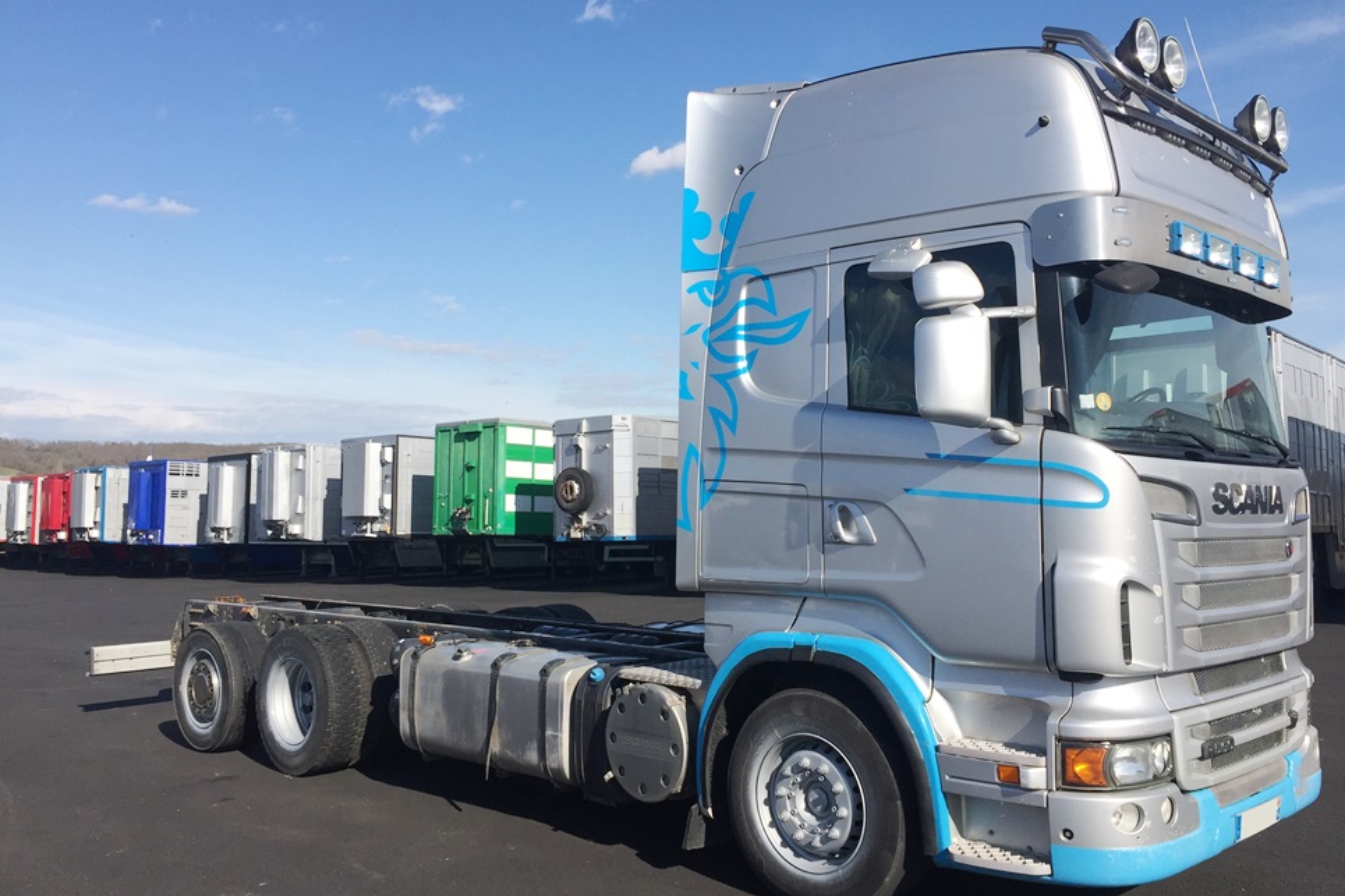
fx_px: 1195
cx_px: 704
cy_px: 446
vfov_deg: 41.1
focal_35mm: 32
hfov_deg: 58.7
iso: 32
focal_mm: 4.15
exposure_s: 1/2639
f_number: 2.2
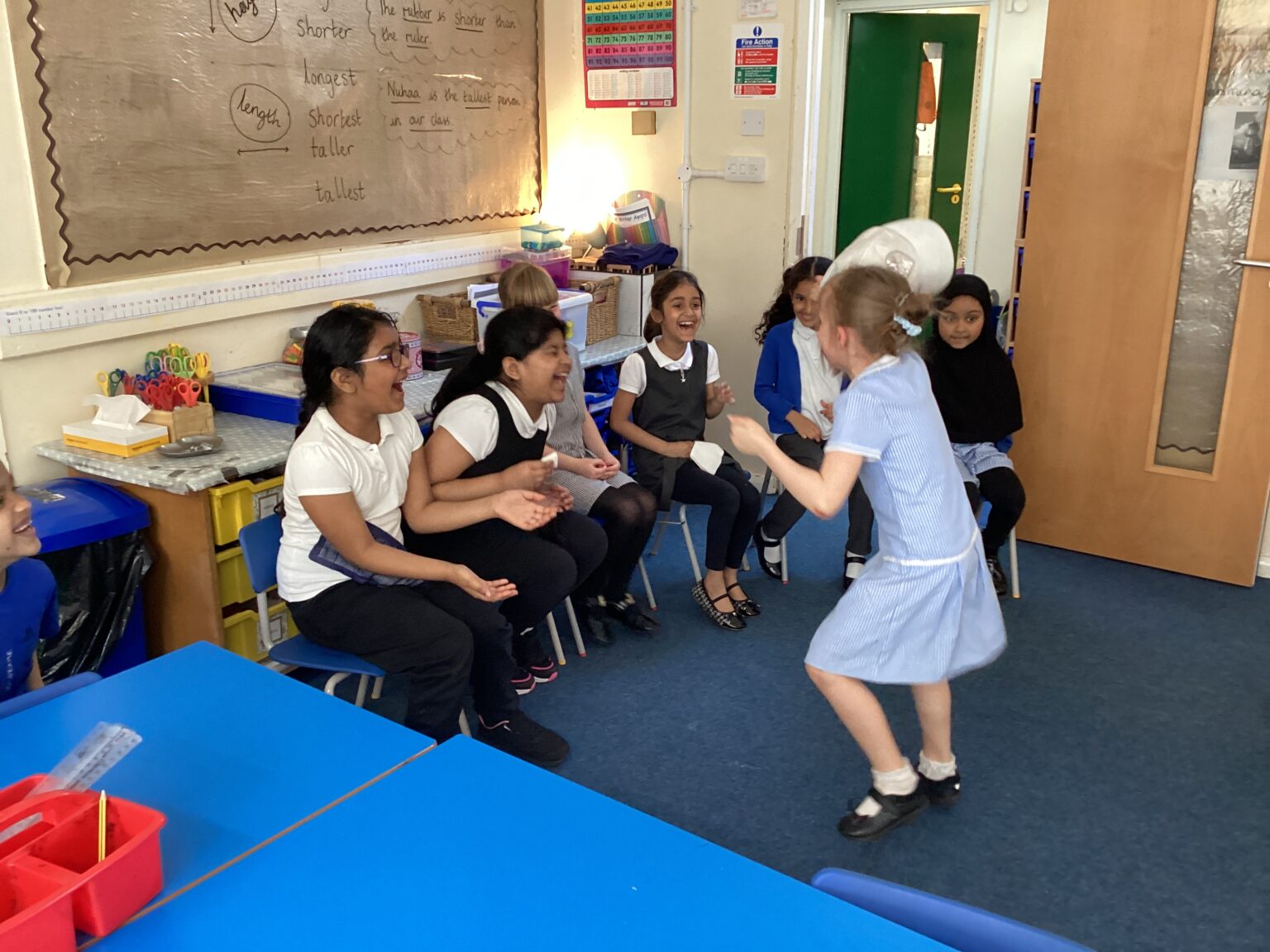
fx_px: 1137
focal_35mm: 31
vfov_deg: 45.4
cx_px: 635
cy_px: 476
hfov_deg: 58.4
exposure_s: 1/50
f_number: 2.4
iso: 250
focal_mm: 3.3
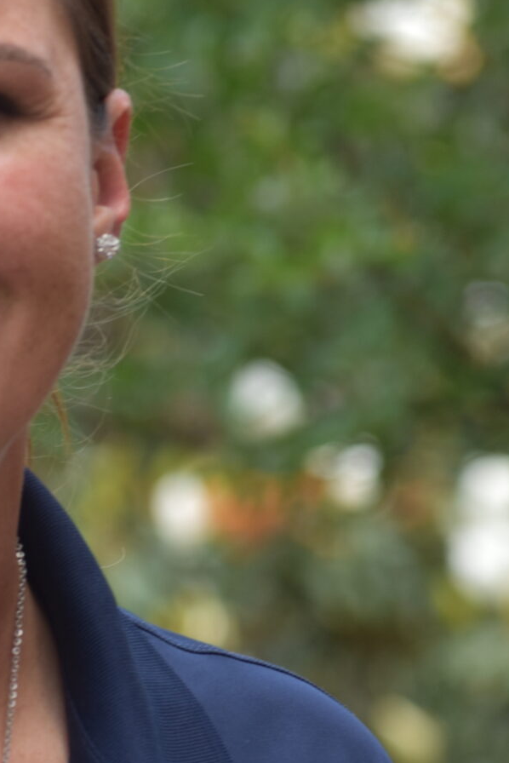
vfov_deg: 4.0
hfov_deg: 2.7
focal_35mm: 514
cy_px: 522
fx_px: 10892
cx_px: -196
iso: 220
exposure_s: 1/500
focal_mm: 120
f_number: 5.6
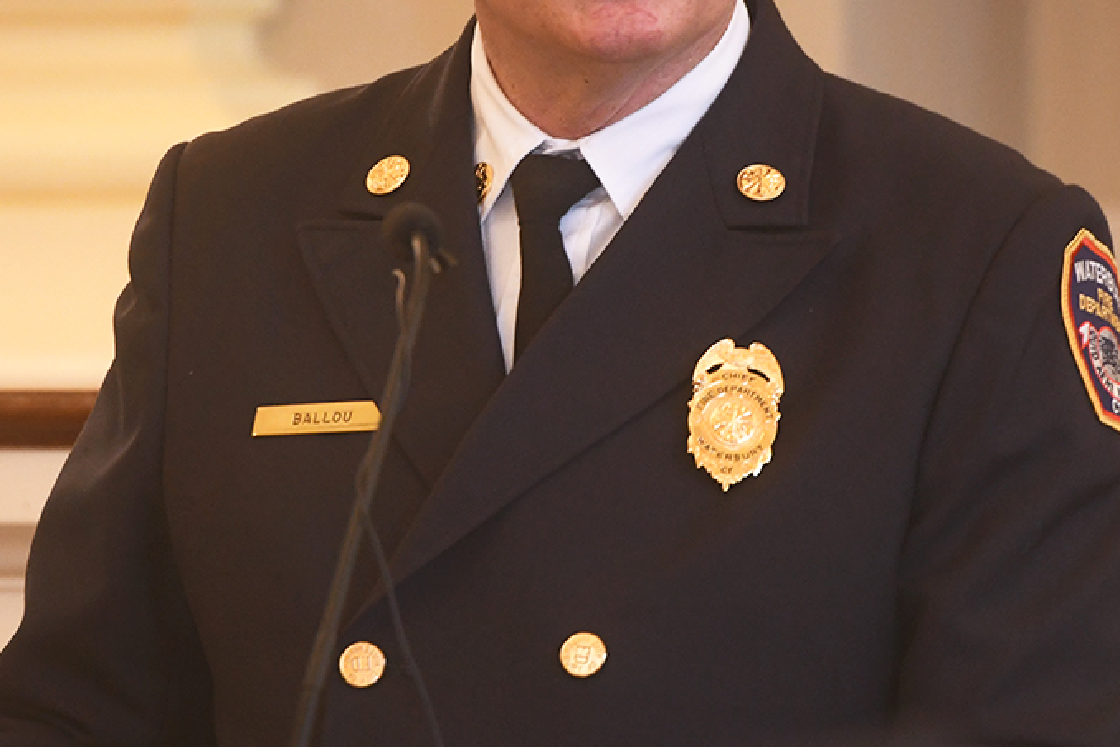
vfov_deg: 2.6
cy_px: 385
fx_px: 16519
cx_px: 543
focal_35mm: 531
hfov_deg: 3.9
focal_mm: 200
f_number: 4.5
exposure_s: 1/60
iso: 1600
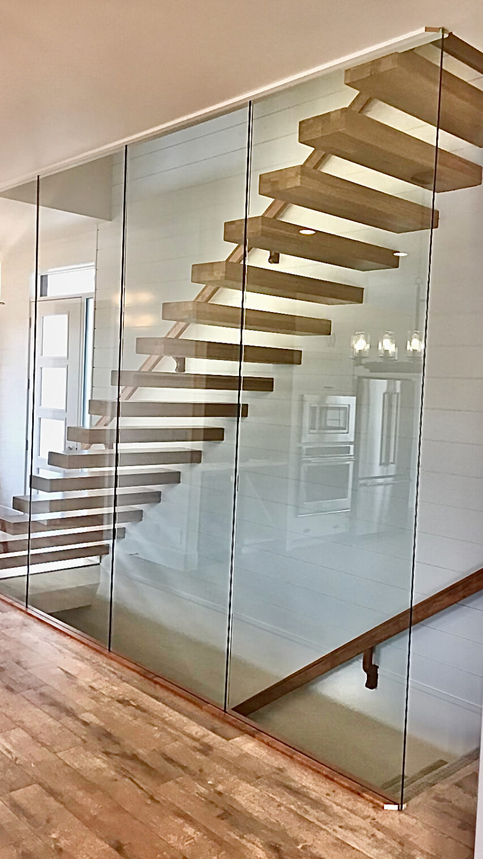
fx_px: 729
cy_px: 430
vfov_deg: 61.0
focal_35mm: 32
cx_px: 285
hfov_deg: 36.6
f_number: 2.2
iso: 32
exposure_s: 1/40
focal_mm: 4.15
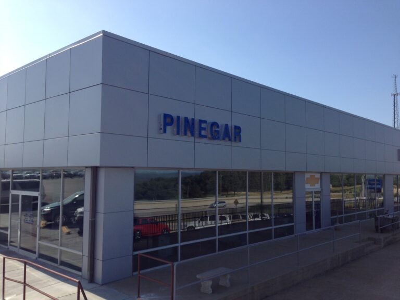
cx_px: 200
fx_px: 381
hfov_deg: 55.4
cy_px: 150
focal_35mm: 33
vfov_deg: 42.9
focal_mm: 4.12
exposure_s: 1/1466
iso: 50
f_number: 2.4
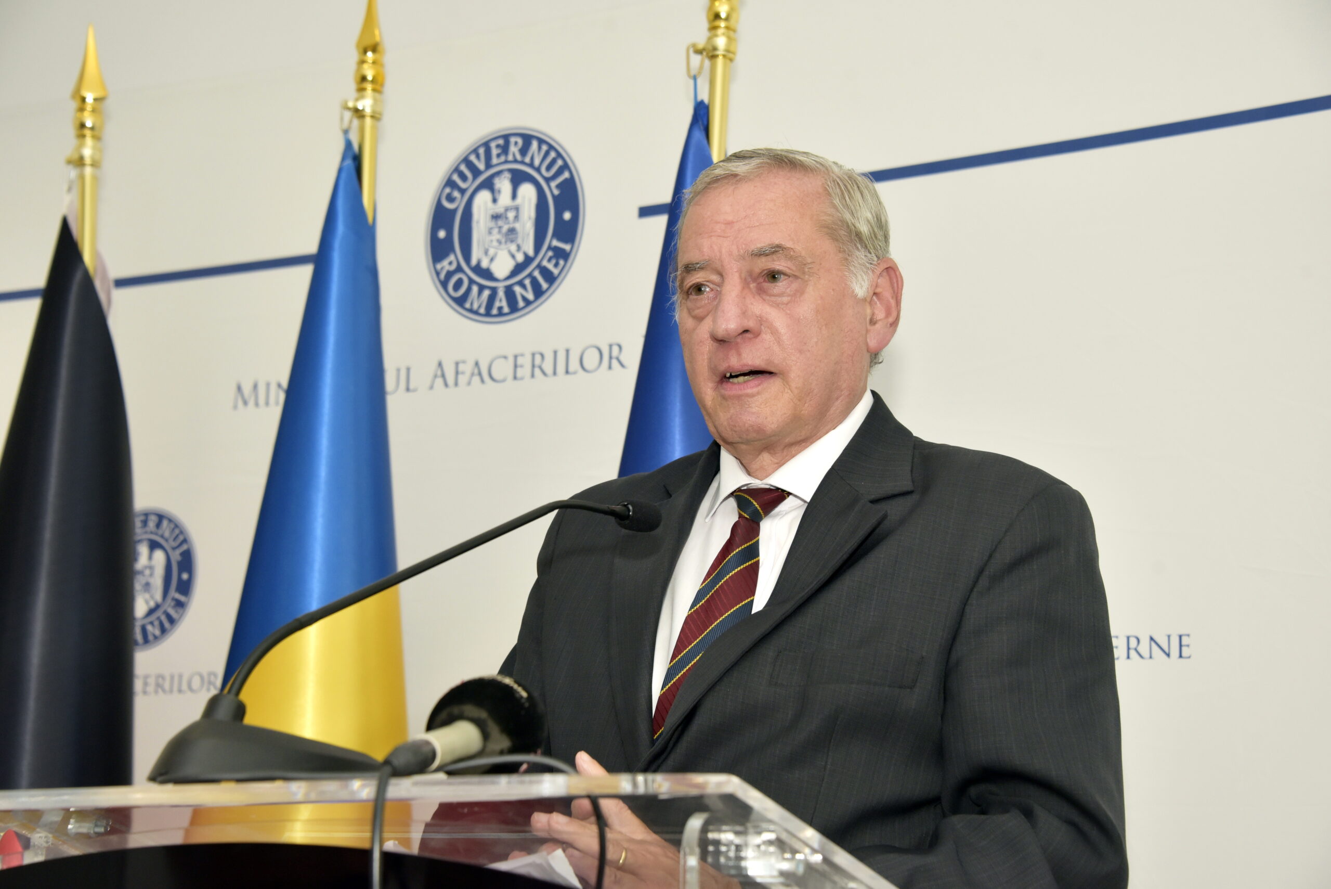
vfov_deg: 17.5
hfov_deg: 26.0
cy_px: 444
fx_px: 2885
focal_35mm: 78
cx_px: 666
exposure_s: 1/200
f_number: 6.3
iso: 1000
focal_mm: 78
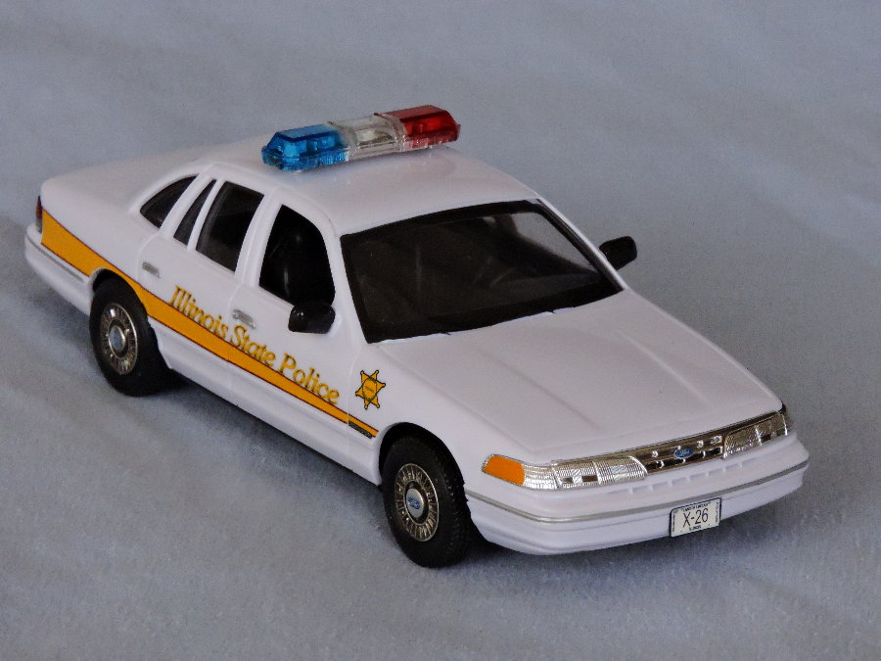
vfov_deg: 8.7
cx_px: 440
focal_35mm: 170
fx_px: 4327
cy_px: 330
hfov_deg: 11.6
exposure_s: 1/1000
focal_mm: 30.5
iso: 1600
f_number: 6.5
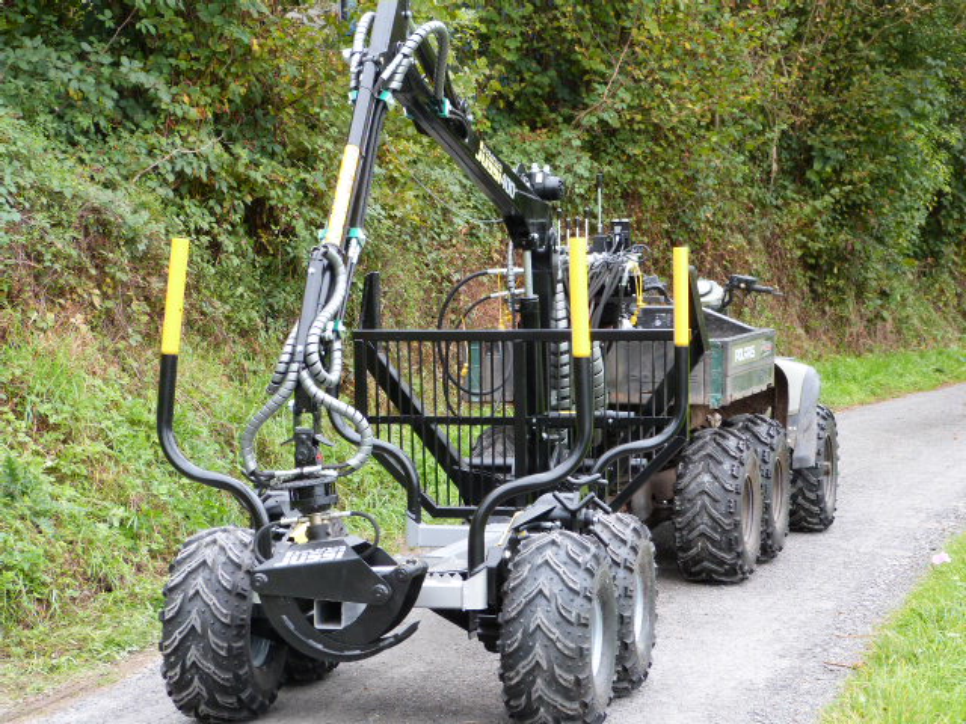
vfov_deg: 16.2
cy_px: 362
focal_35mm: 91
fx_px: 2539
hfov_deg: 21.5
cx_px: 483
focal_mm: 16.5
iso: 100
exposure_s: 1/60
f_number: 3.4
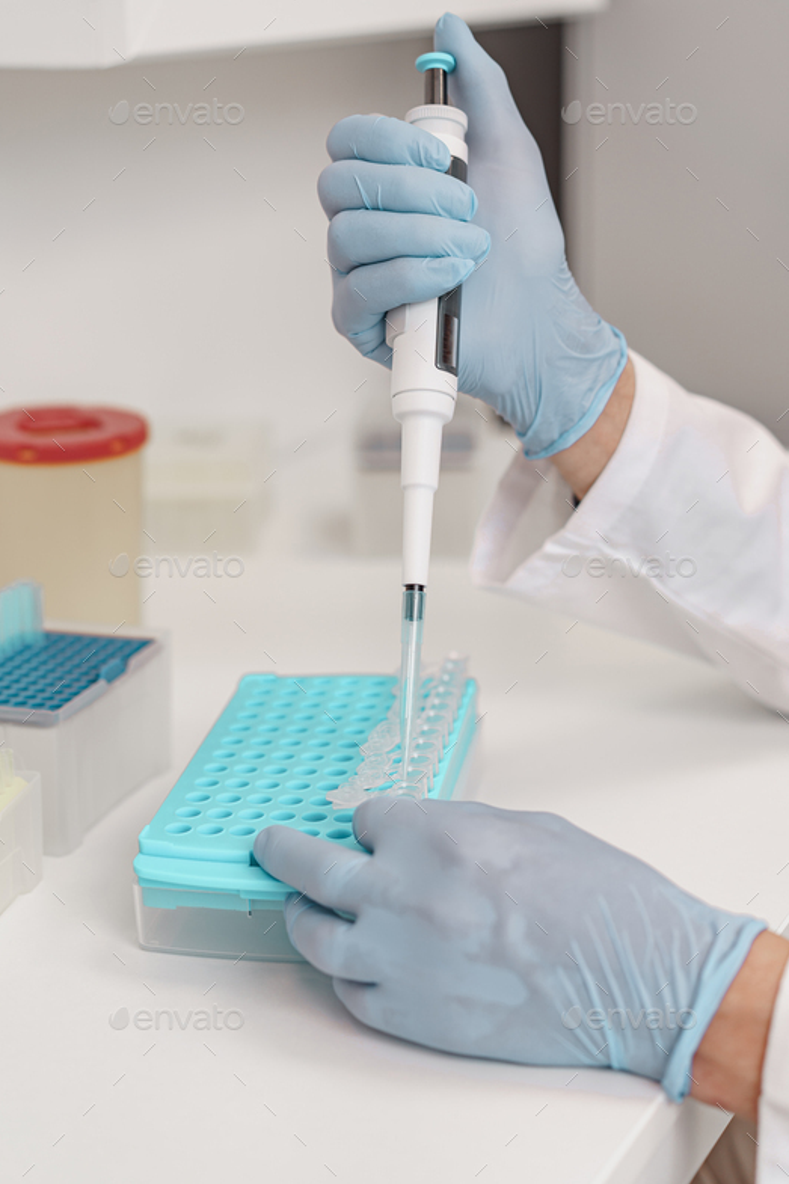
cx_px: 398
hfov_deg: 21.9
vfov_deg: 32.4
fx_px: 2039
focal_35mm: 62
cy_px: 554
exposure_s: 1/200
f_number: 2.5
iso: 125
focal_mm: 55
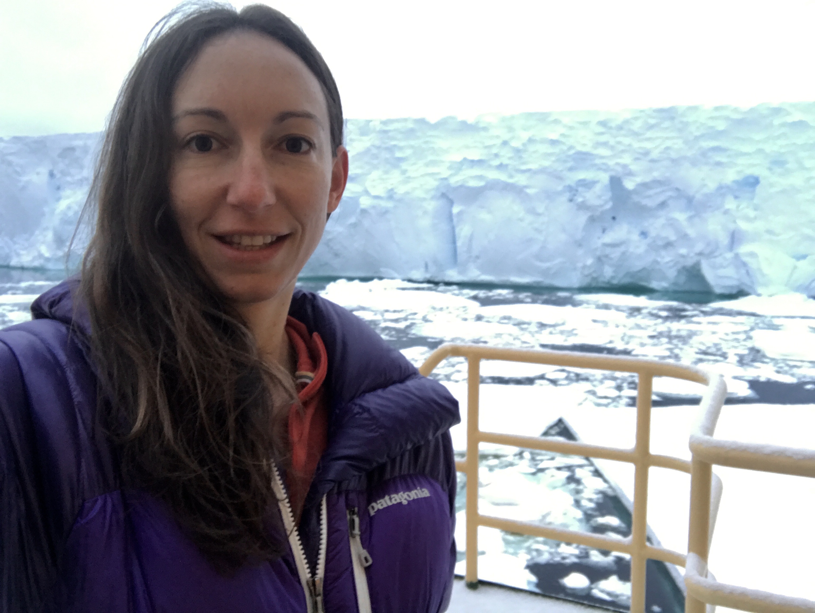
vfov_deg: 44.2
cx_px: 408
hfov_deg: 56.8
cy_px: 306
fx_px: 754
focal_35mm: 32
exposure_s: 1/30
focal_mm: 2.87
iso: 64
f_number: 2.2
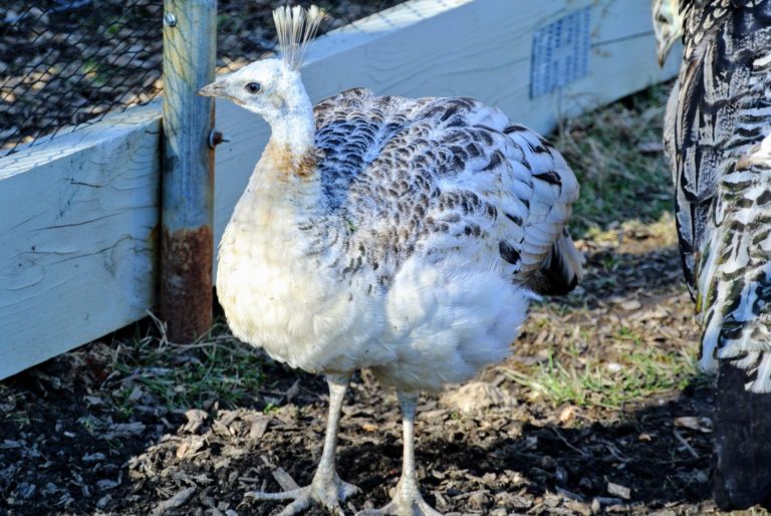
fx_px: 4996
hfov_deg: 8.8
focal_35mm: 233
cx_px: 386
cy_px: 258
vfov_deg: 5.9
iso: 100
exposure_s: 1/100
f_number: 5
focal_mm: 86.5
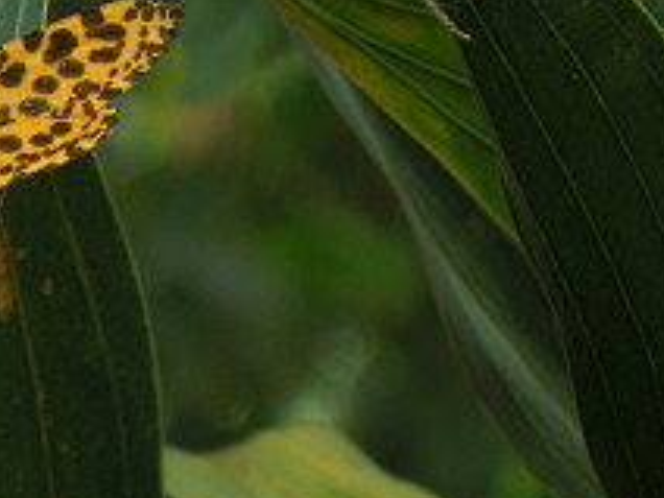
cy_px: 213
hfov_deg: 2.6
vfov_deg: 2.0
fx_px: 14367
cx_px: -38
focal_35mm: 749
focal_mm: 43.4
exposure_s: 1/30
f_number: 5.1
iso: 100
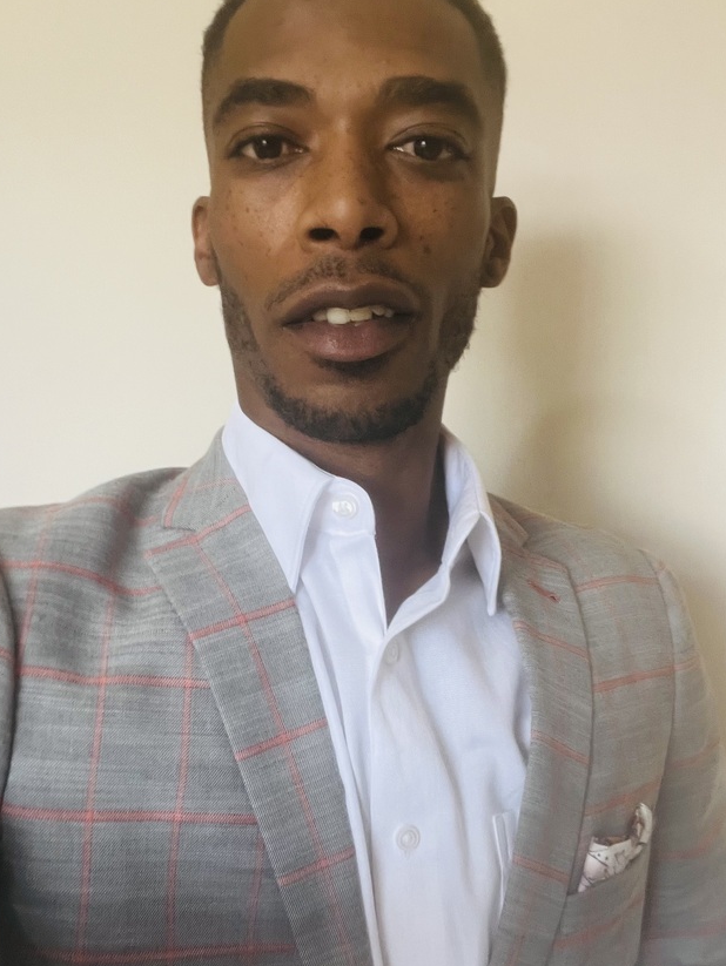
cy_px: 477
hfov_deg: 41.8
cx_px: 377
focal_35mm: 34
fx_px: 950
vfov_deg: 53.9
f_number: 2.2
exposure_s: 1/60
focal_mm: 2.71
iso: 250
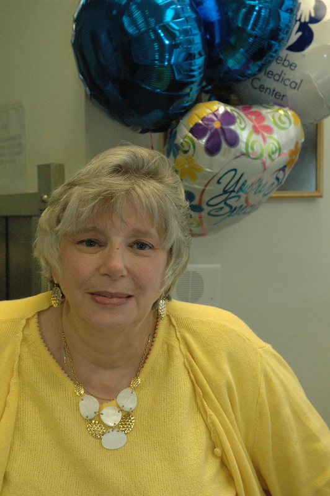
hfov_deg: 19.7
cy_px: 248
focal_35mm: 69
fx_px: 950
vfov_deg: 29.3
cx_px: 165
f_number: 7.1
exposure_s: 1/125
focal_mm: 46
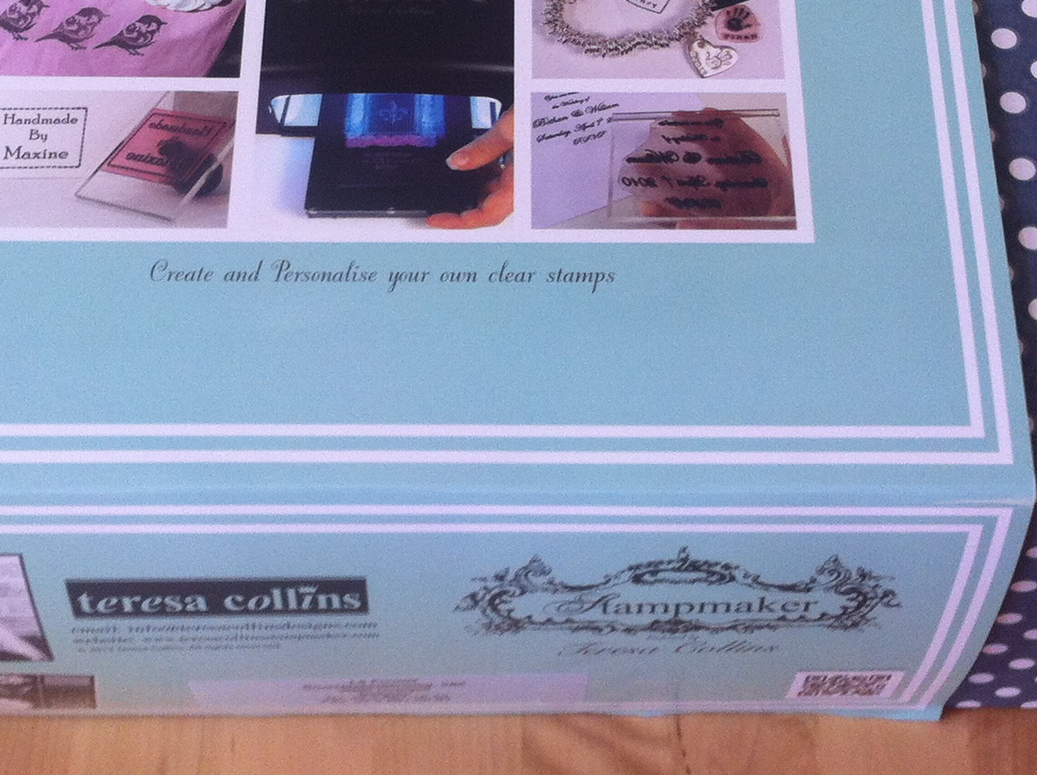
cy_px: 184
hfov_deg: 24.5
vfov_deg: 18.3
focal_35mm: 80
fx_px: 2393
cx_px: 521
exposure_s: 1/30
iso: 100
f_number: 2.8
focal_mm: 3.85
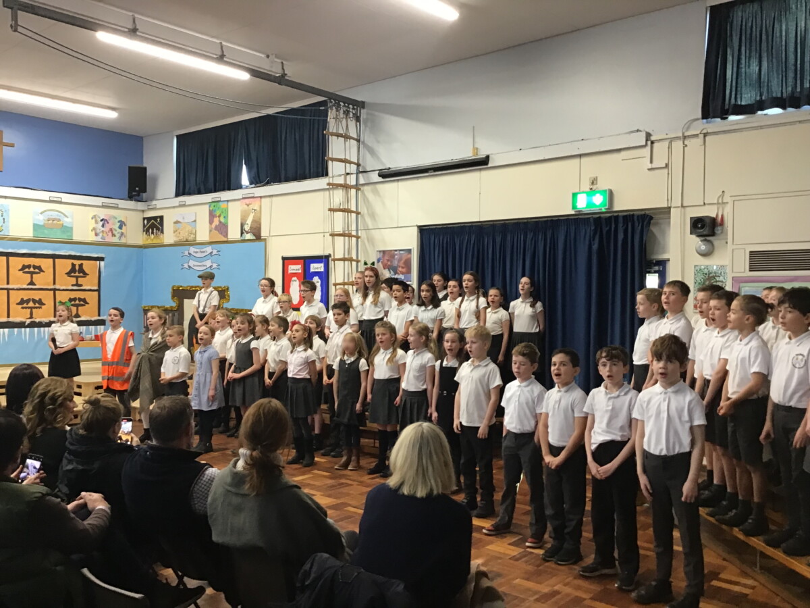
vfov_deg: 45.4
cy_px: 304
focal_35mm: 31
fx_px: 725
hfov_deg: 58.4
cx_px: 405
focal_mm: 3.3
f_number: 2.4
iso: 125
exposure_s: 1/33
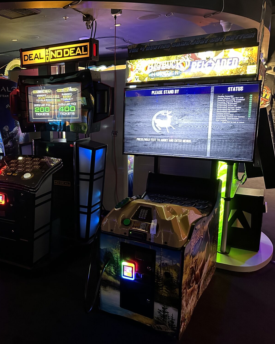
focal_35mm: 32
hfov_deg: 43.5
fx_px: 326
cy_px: 173
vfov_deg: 55.7
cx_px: 52
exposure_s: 1/37
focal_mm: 6.86
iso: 800
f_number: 1.78
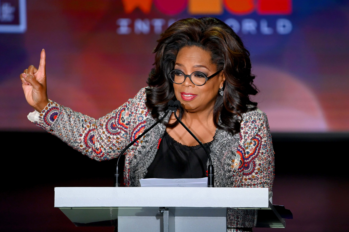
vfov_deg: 2.3
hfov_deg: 3.4
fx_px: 5812
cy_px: 116
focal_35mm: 600
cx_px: 174
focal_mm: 600
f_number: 6.3
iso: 3200
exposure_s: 1/160
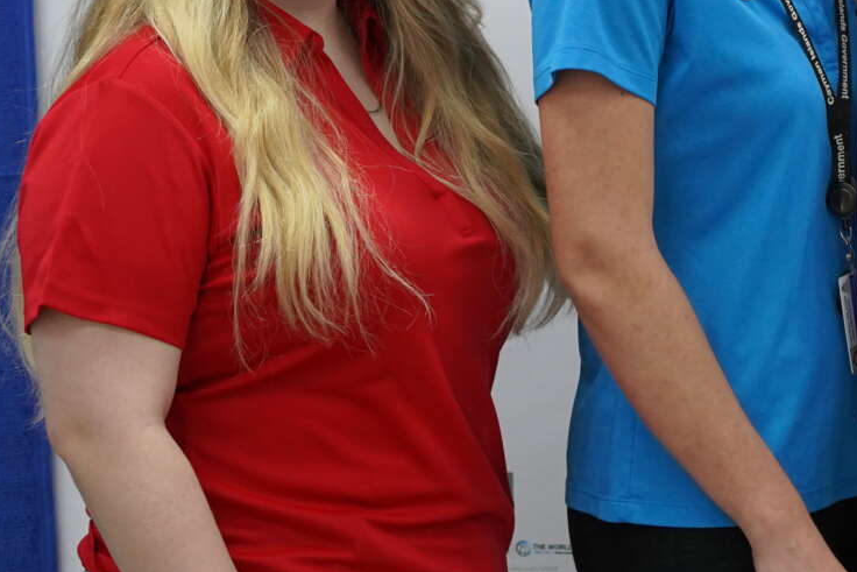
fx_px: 4143
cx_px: 1422
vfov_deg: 7.8
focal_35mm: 174
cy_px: -145
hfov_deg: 11.2
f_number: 4
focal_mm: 50
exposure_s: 1/160
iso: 1600
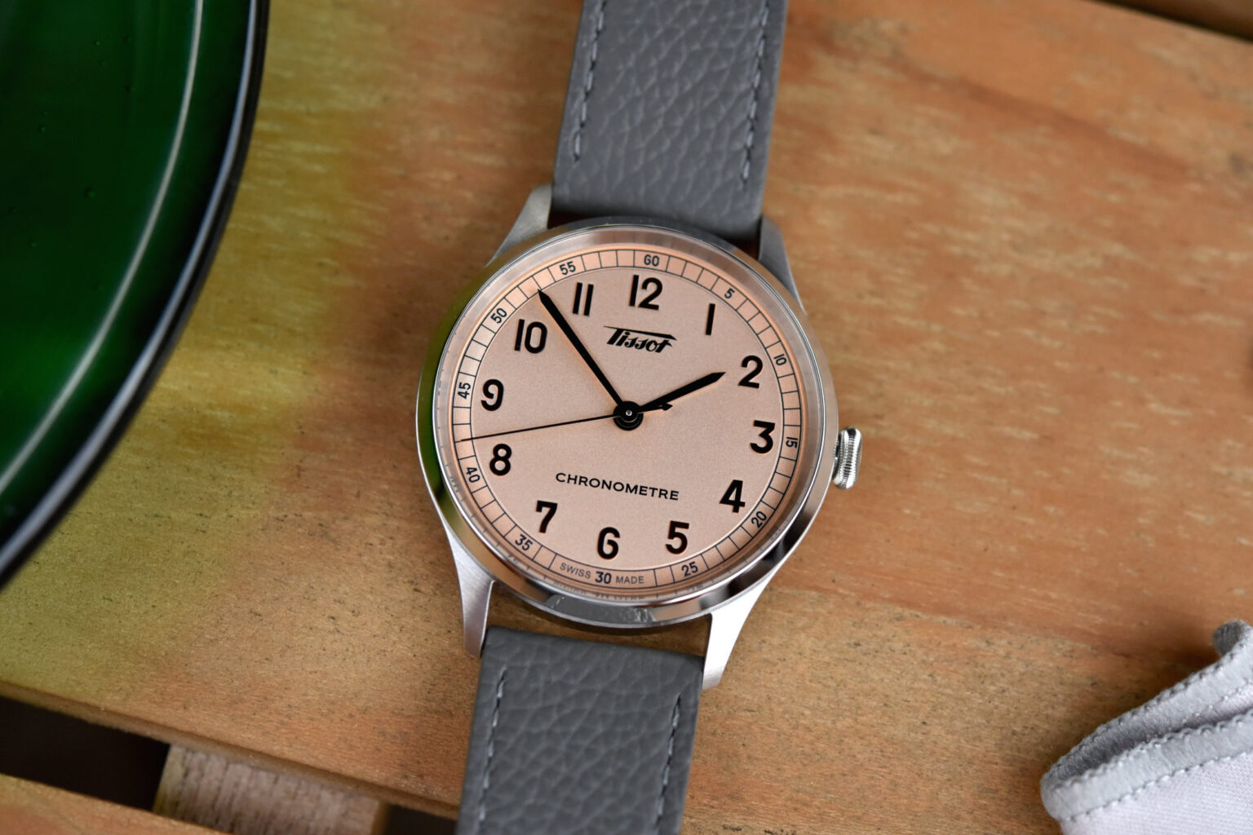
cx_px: 626
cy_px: 418
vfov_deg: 22.6
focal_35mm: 60
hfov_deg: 33.4
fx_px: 2088
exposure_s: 1/2500
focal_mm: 60
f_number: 5.6
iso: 2000
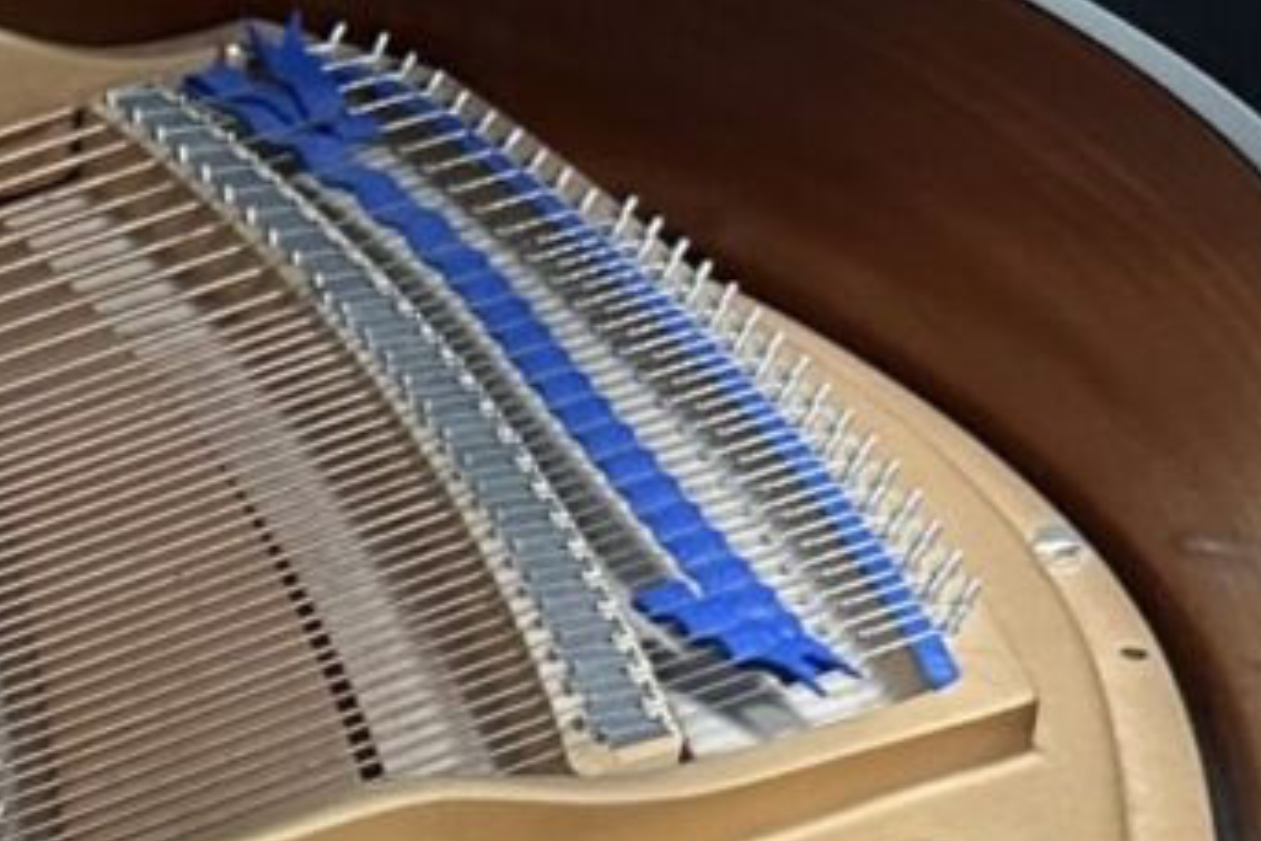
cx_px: -483
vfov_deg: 11.0
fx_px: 3923
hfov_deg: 16.9
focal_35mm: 112
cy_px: 1771
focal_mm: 6.86
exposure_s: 1/60
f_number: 1.78
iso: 400
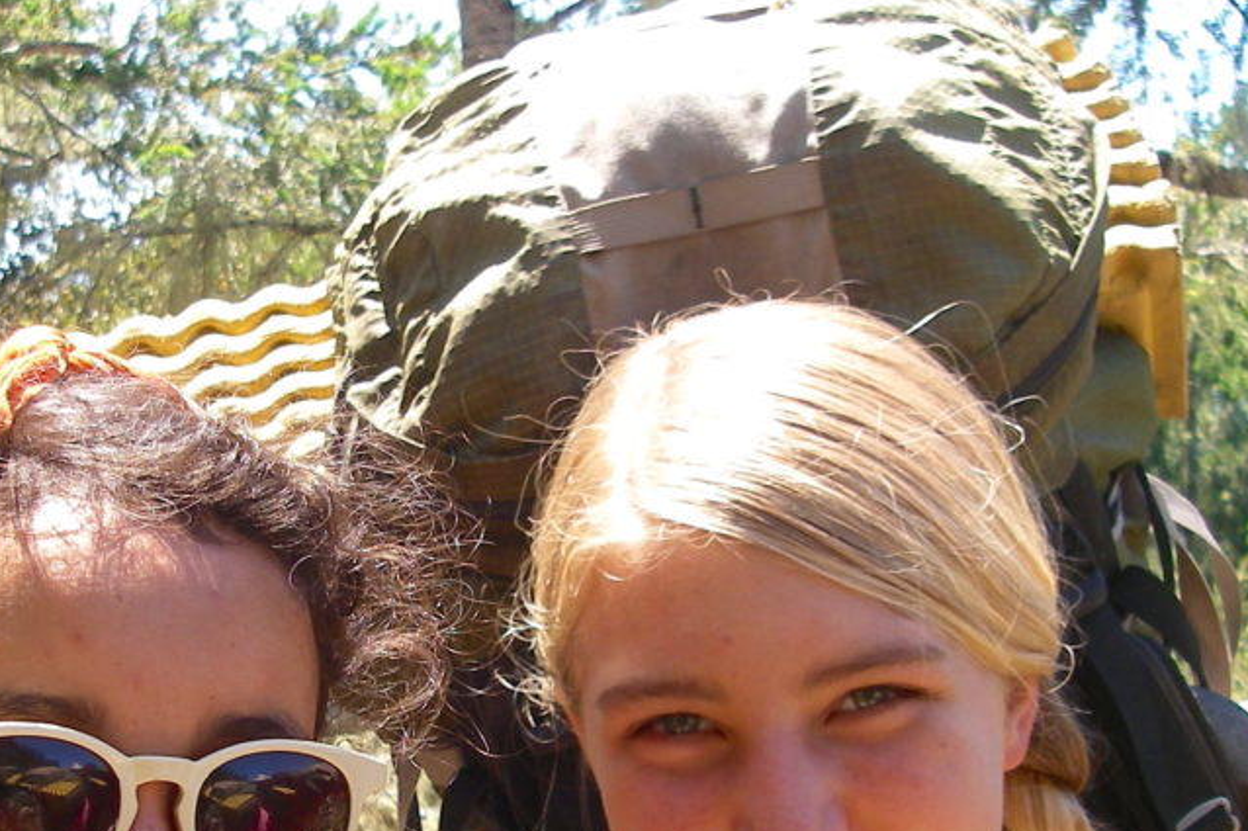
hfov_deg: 26.9
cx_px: 479
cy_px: 620
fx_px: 2599
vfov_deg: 18.1
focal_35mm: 75
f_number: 3.3
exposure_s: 1/160
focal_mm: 6.3
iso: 64
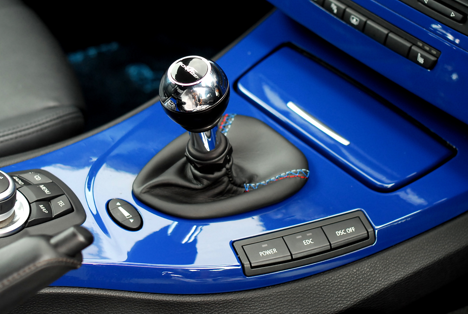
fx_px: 881
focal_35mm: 68
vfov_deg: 20.2
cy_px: 122
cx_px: 203
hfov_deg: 29.7
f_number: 3.2
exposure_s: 1/80
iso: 400
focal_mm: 35
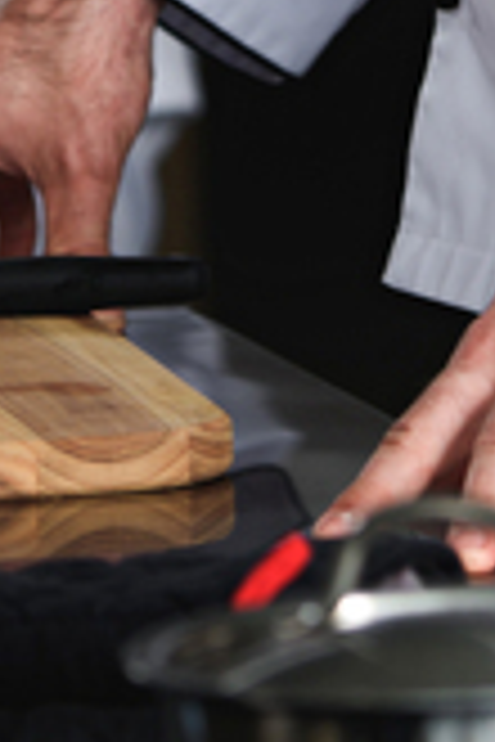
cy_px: -1030
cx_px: 243
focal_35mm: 653
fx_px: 13467
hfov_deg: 2.1
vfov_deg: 3.1
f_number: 4
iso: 125
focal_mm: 122
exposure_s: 1/200
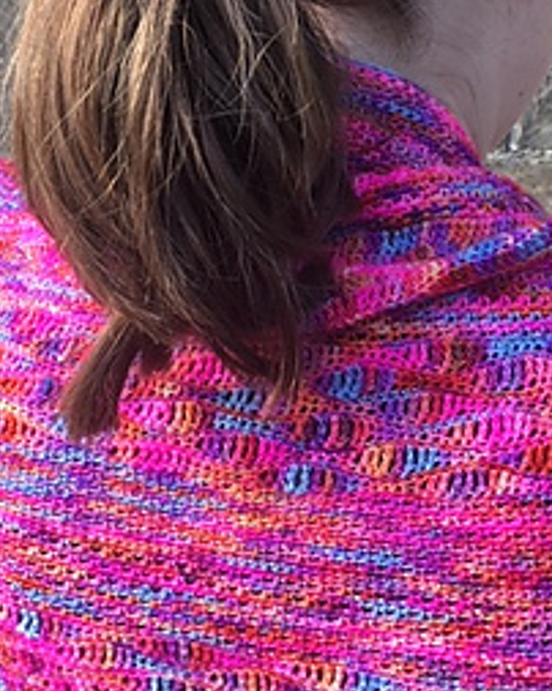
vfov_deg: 33.5
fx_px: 1145
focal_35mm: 56
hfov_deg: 26.9
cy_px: 284
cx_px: 368
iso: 25
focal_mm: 4.15
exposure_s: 1/141
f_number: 2.2
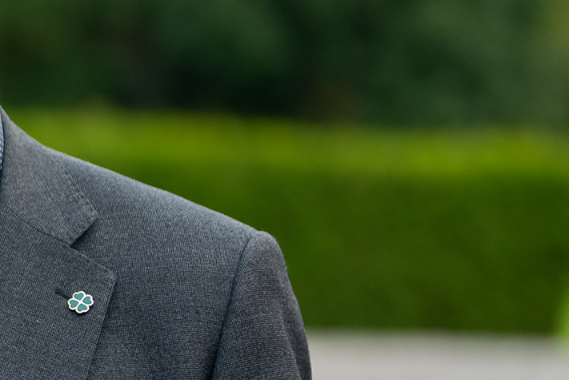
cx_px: -487
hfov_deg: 9.3
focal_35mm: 211
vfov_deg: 6.5
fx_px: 3335
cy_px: 191
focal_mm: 50
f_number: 1.4
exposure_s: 1/160
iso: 100
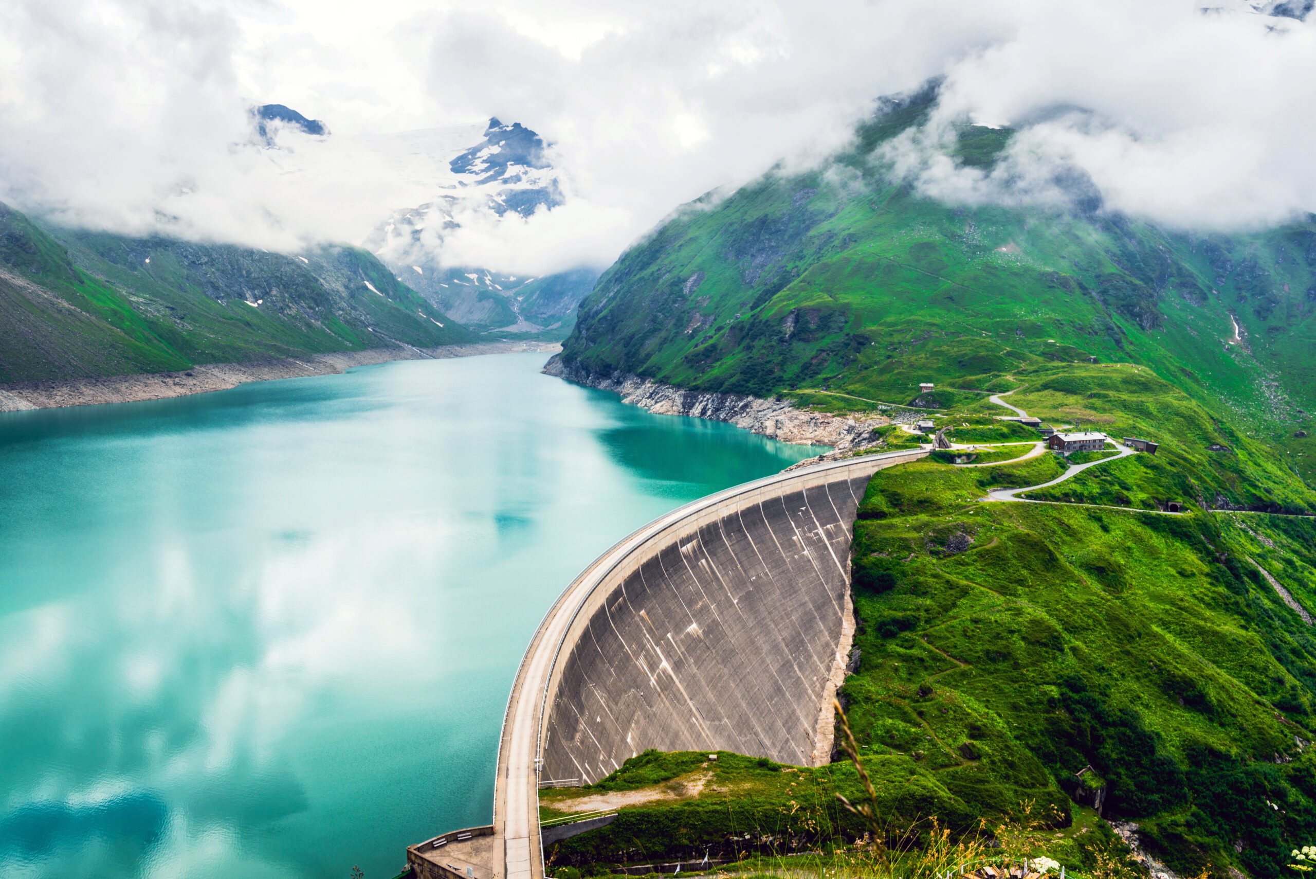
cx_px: 658
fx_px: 1024
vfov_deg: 46.4
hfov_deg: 65.5
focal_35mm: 28
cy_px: 440
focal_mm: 28
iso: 100
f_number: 16
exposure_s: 1/80
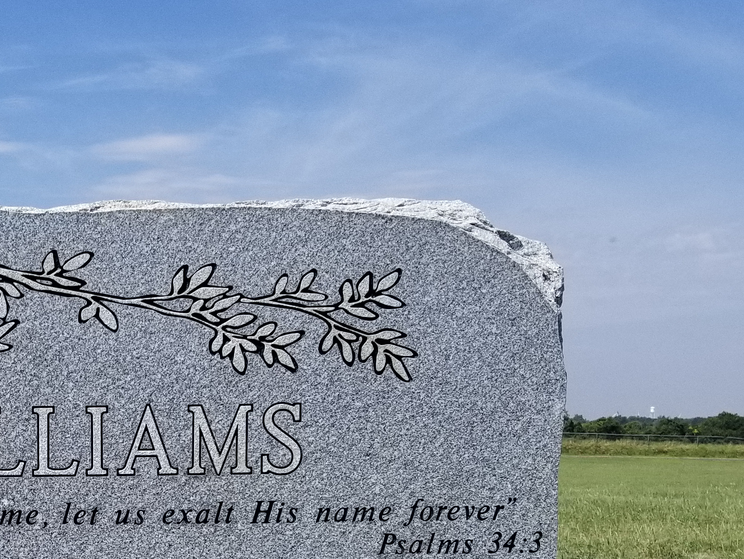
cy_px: 582
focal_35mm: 58
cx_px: 47
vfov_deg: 23.9
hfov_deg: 31.4
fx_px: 1247
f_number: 1.7
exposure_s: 1/3432
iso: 50
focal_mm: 4.25
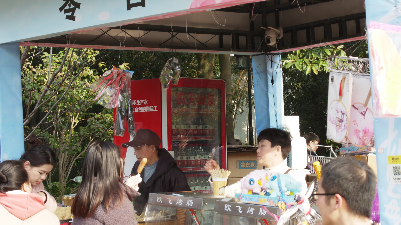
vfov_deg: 13.7
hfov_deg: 24.2
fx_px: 936
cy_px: 118
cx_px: 200
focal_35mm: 88
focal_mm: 40
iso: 200
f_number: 5.6
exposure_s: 1/200
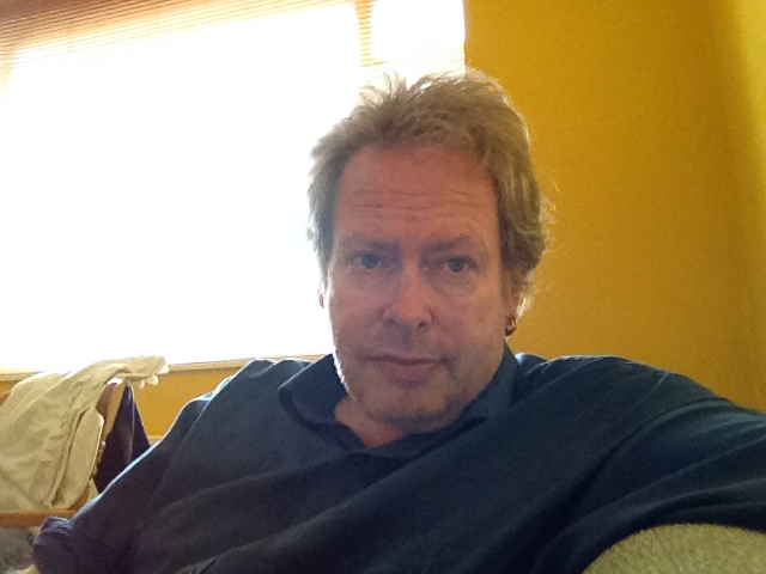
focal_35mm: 35
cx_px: 383
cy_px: 287
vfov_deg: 40.7
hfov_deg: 52.6
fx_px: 774
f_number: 2.4
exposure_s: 1/30
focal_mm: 1.85
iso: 400
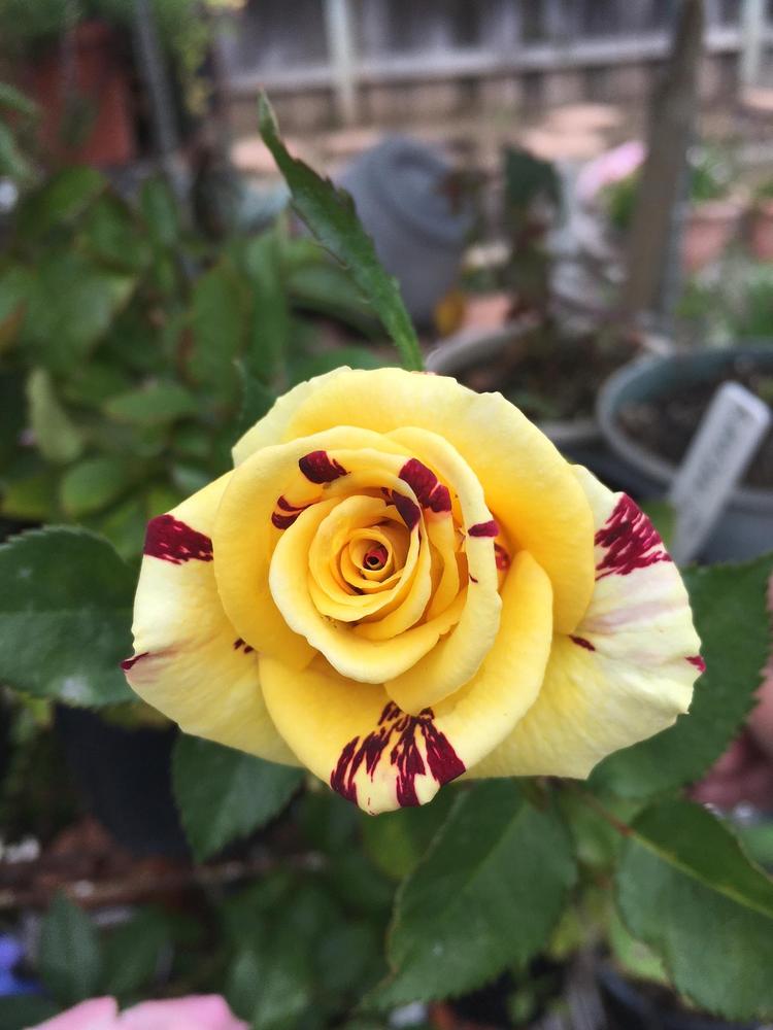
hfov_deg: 48.2
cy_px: 515
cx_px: 386
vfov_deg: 61.7
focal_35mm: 29
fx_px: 863
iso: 25
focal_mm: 4.15
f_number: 2.2
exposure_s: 1/646
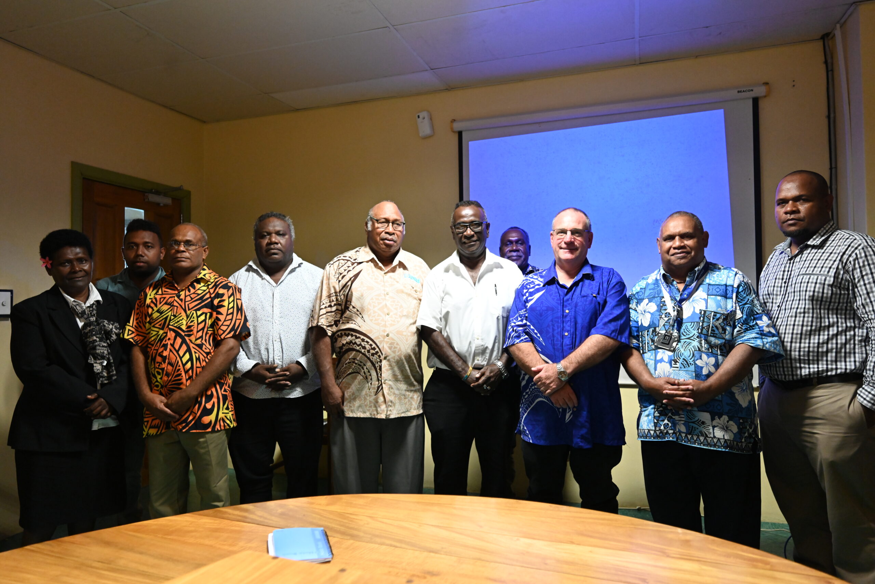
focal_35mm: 23
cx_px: 438
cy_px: 292
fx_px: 559
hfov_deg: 76.1
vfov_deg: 55.1
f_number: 4
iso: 3200
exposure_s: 1/100
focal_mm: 23
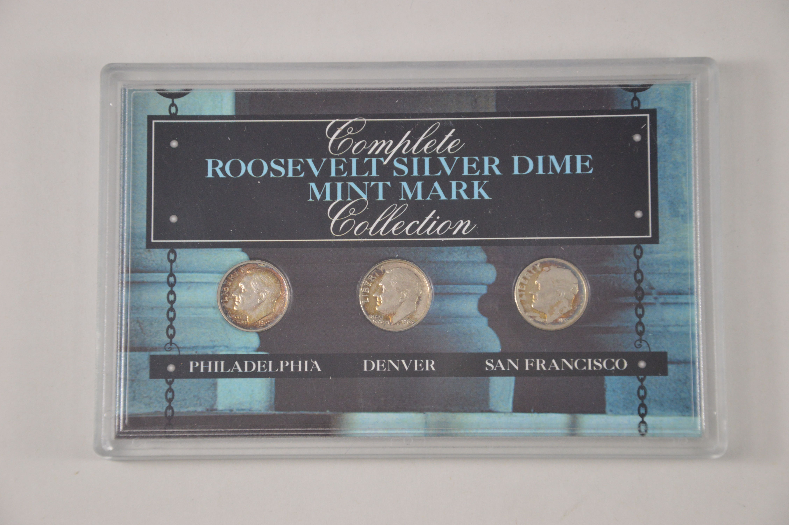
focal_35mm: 105
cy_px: 262
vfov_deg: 13.0
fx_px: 2299
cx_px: 394
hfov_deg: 19.5
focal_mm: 70
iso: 800
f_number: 6.3
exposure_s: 1/160
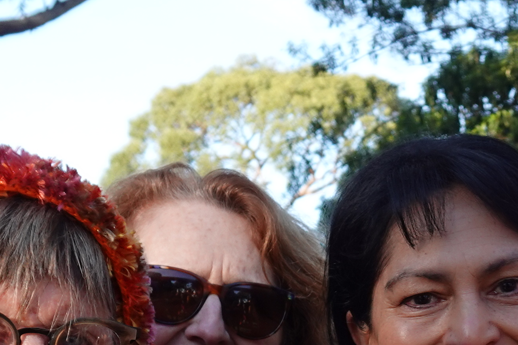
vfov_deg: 11.3
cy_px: 480
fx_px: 1683
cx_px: 534
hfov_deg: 17.1
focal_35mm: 117
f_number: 3.2
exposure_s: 1/250
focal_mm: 10.61
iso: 125
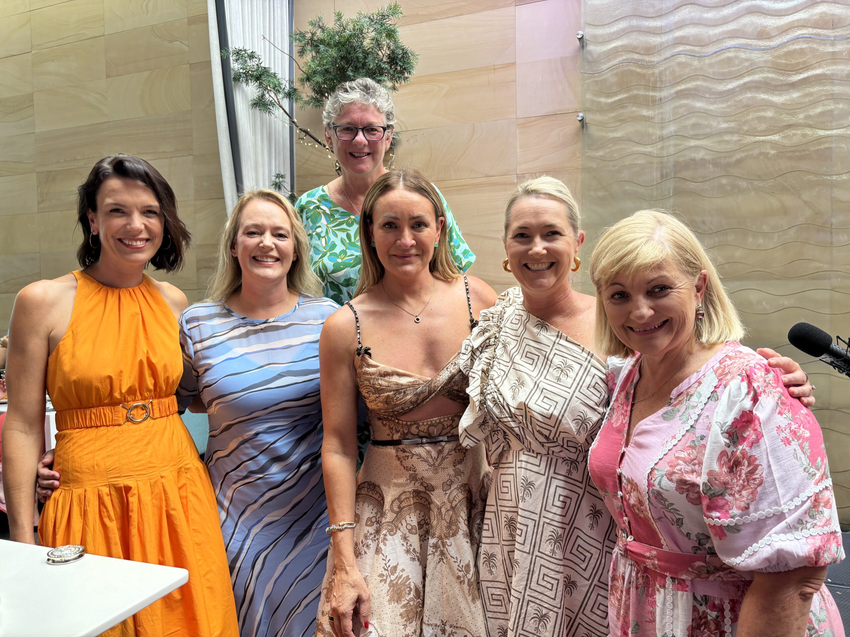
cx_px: 425
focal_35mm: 26
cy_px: 318
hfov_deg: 67.3
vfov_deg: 53.1
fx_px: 638
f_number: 1.6
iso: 80
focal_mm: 5.96
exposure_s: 1/50
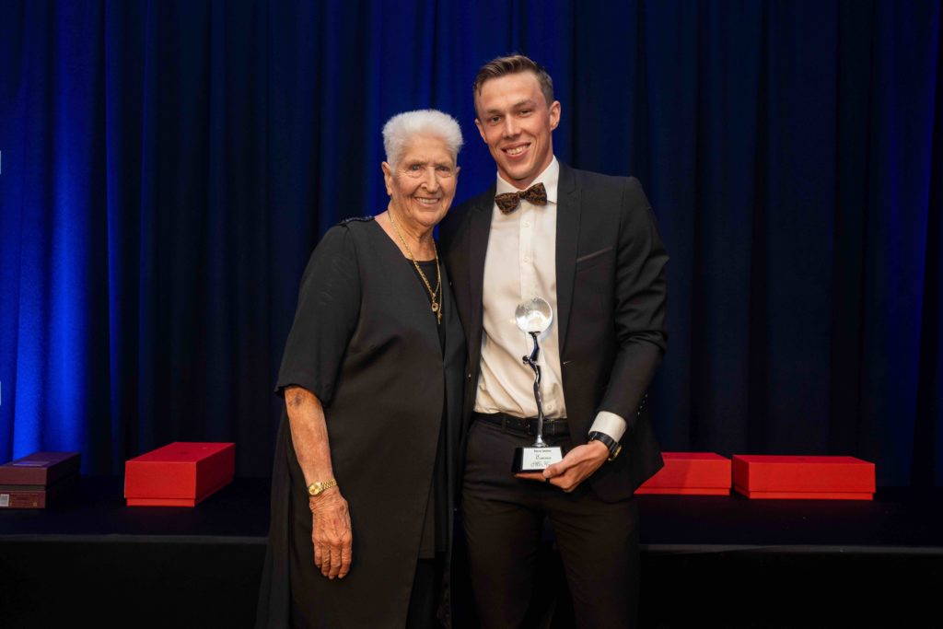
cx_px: 472
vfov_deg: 37.9
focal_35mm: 35
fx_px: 917
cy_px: 314
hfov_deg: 54.4
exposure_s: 1/160
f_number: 4
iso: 1000
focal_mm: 35
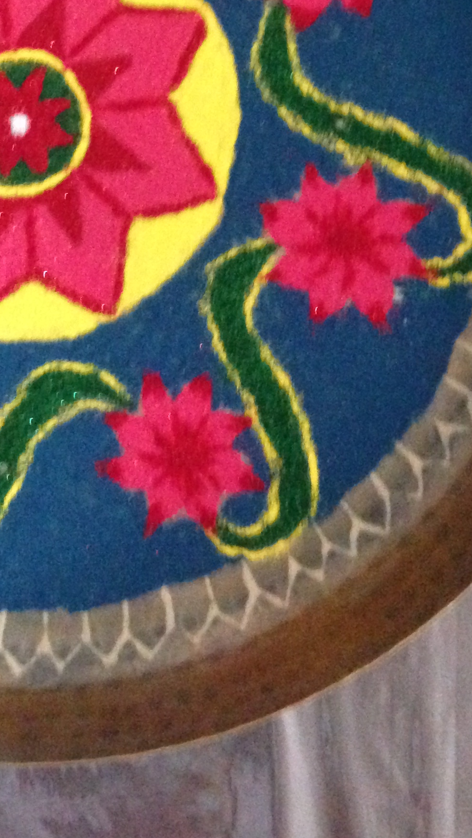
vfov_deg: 30.4
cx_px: -6
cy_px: 127
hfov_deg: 17.5
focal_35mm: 67
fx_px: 1491
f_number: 2.4
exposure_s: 1/15
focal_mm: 4.12
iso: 800
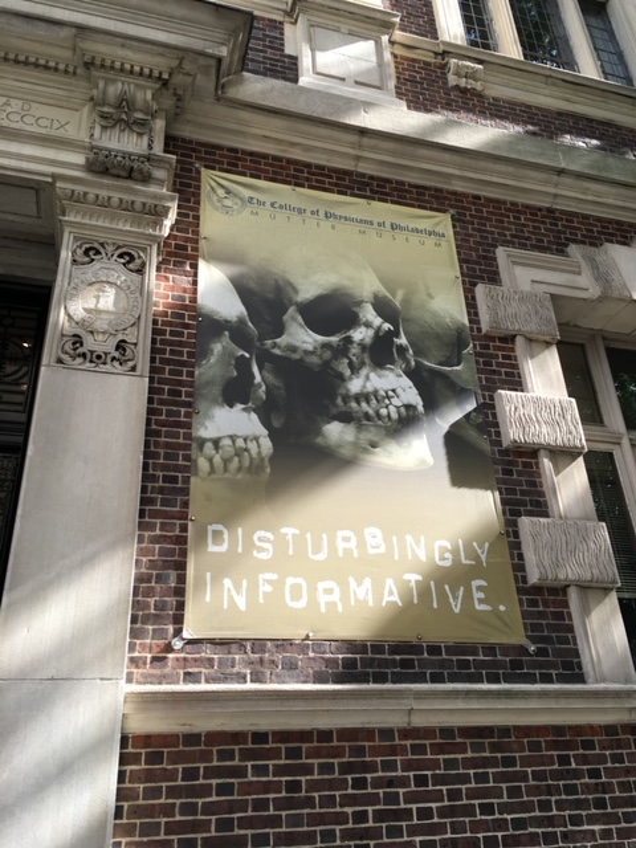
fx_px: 710
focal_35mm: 29
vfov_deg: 61.7
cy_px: 424
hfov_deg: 48.2
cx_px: 318
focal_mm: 4.15
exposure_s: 1/129
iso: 25
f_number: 2.2
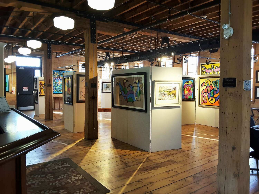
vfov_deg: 45.4
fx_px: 232
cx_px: 130
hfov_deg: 58.4
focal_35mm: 31
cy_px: 97
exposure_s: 1/30
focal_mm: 2.9
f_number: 1.9
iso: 80
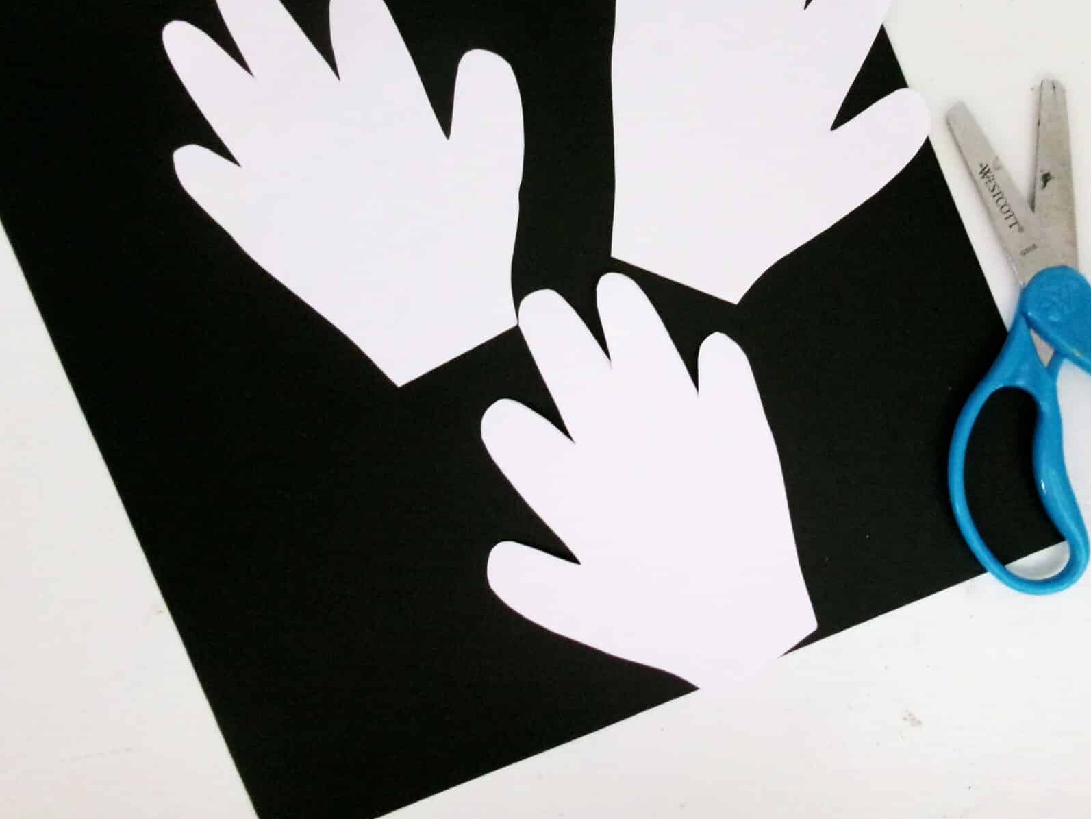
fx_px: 1135
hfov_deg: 51.1
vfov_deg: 39.4
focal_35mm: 36
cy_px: 303
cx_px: 646
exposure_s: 1/10
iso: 800
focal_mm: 5.1
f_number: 3.9
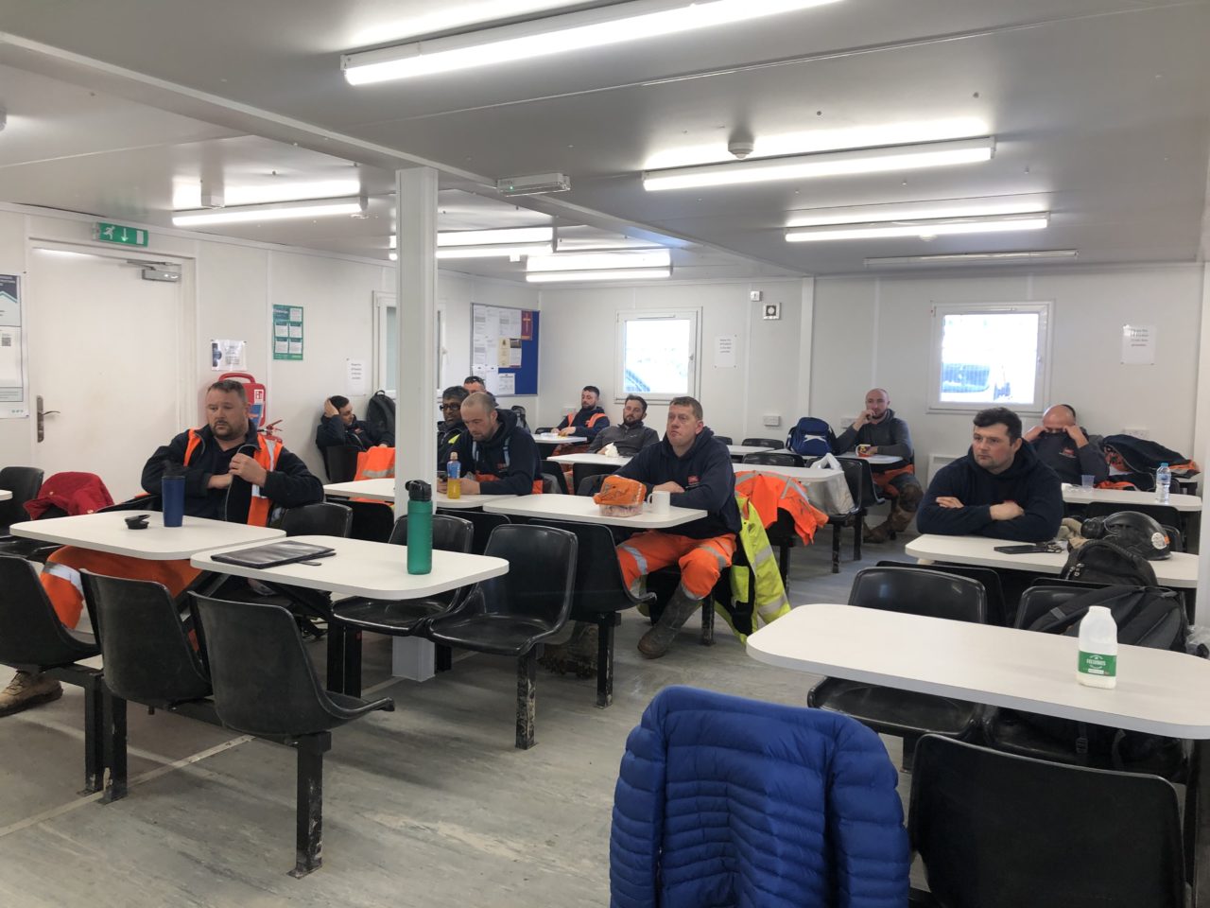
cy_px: 454
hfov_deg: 63.4
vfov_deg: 49.7
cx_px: 605
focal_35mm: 28
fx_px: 979
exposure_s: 1/33
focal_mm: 4
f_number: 1.8
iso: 25
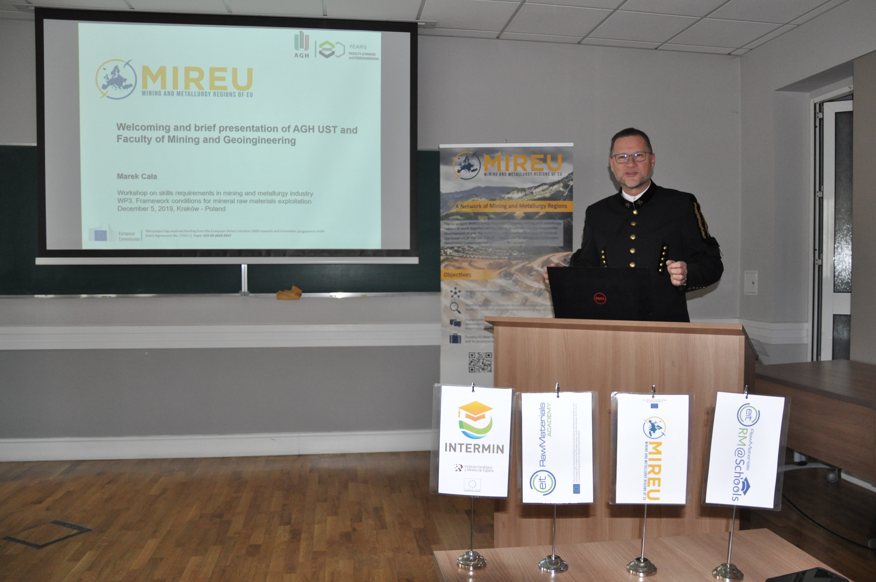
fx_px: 656
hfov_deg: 67.4
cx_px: 438
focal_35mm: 27
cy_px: 291
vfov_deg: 47.8
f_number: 3.5
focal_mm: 18
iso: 800
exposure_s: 1/60
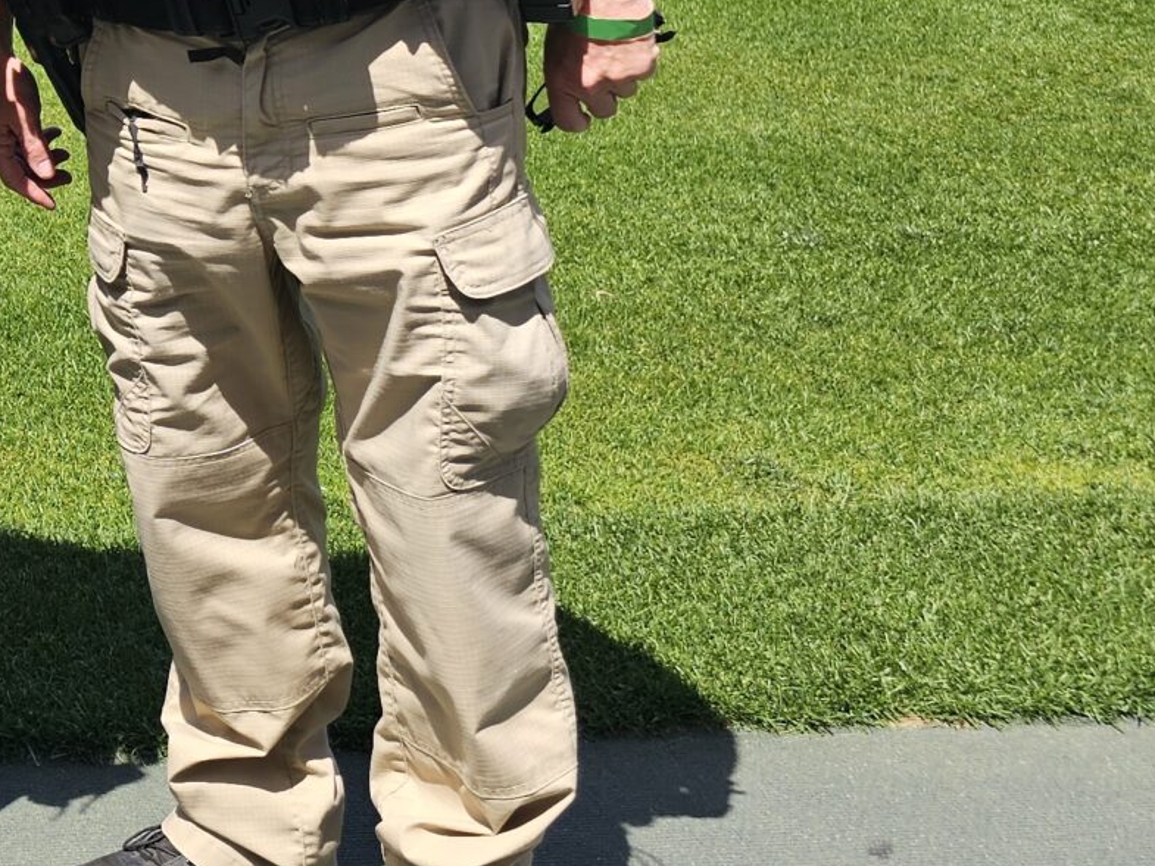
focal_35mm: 75
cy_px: -198
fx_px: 2503
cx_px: -415
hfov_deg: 22.7
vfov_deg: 18.5
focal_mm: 6.3
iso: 16
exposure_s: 1/532
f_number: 1.7
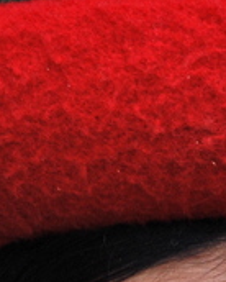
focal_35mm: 654
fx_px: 5458
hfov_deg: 2.4
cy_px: 419
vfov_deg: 2.9
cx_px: 160
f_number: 5.6
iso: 360
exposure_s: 1/125
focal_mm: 80
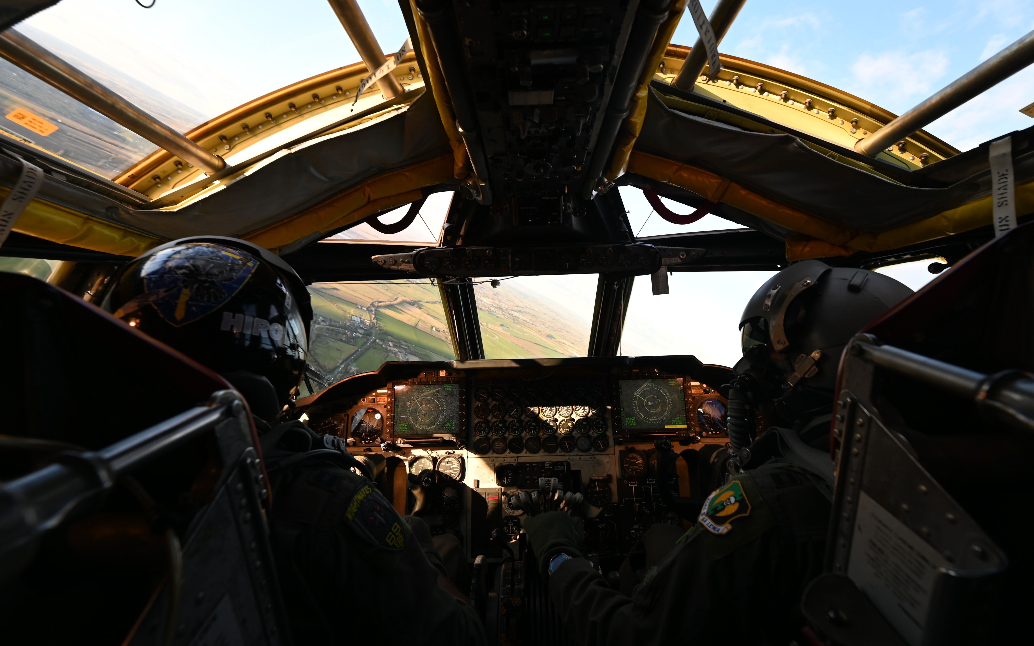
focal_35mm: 15
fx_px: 423
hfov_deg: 101.4
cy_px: 319
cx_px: 532
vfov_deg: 74.8
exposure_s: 1/80
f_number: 5.6
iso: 125
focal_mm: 14
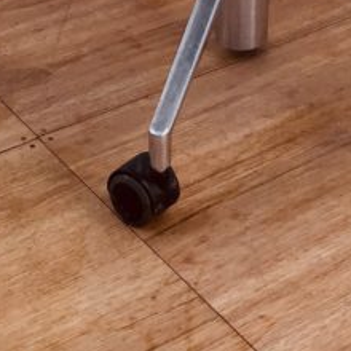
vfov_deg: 13.3
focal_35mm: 115
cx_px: 289
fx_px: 1319
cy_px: -327
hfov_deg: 15.0
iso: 20
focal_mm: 3.99
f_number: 1.8
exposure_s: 1/731
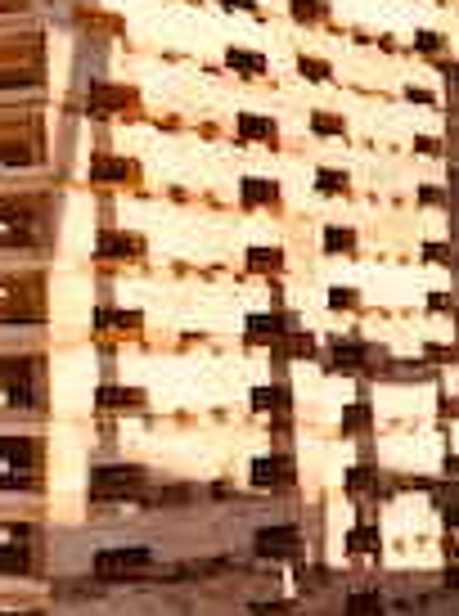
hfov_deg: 10.4
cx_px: -452
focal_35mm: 131
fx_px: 2327
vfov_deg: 14.7
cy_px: -54
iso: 20
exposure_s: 1/1842
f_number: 1.8
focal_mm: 3.99
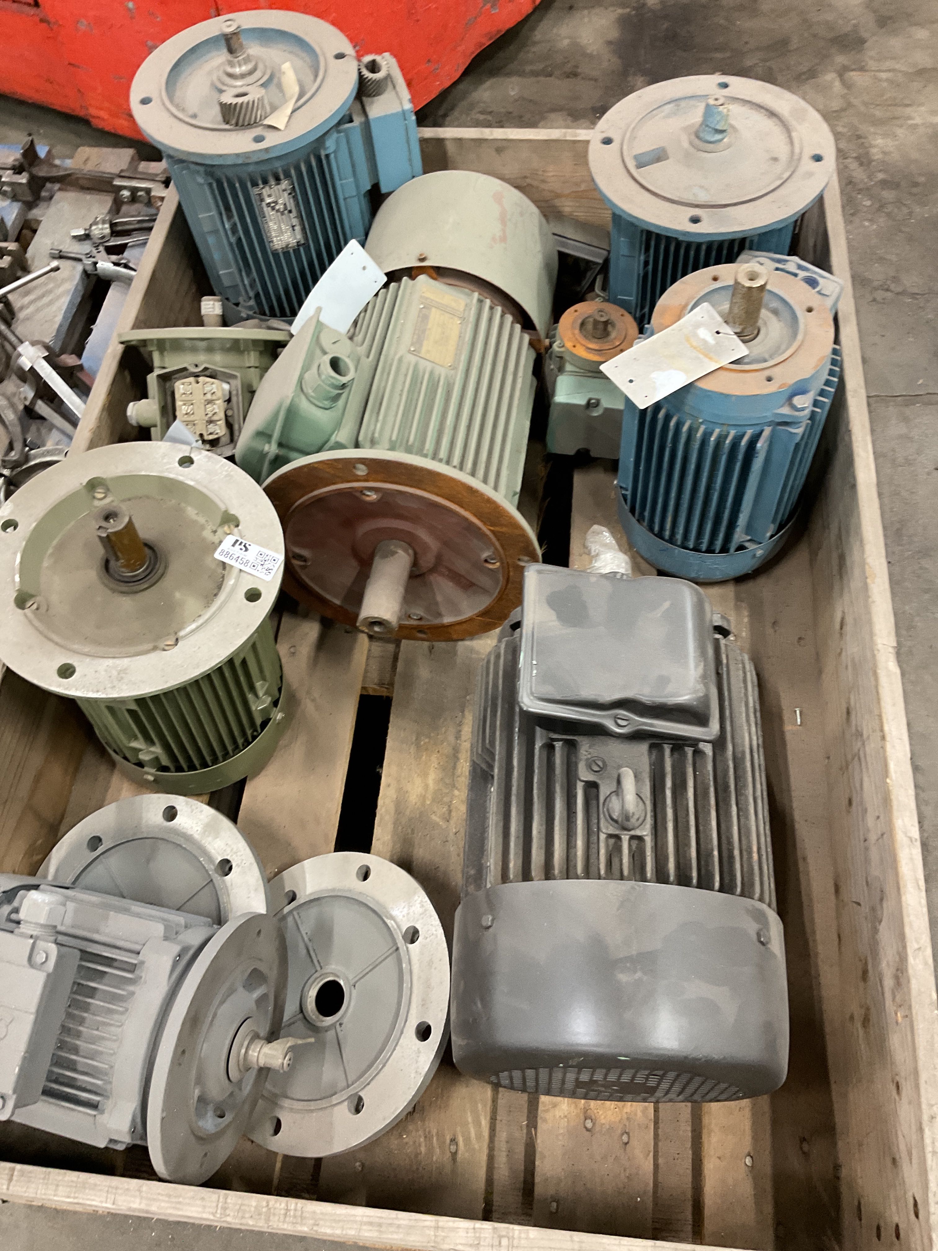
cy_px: 626
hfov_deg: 48.2
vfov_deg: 61.7
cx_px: 469
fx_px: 1047
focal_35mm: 29
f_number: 1.8
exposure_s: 1/50
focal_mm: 3
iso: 160
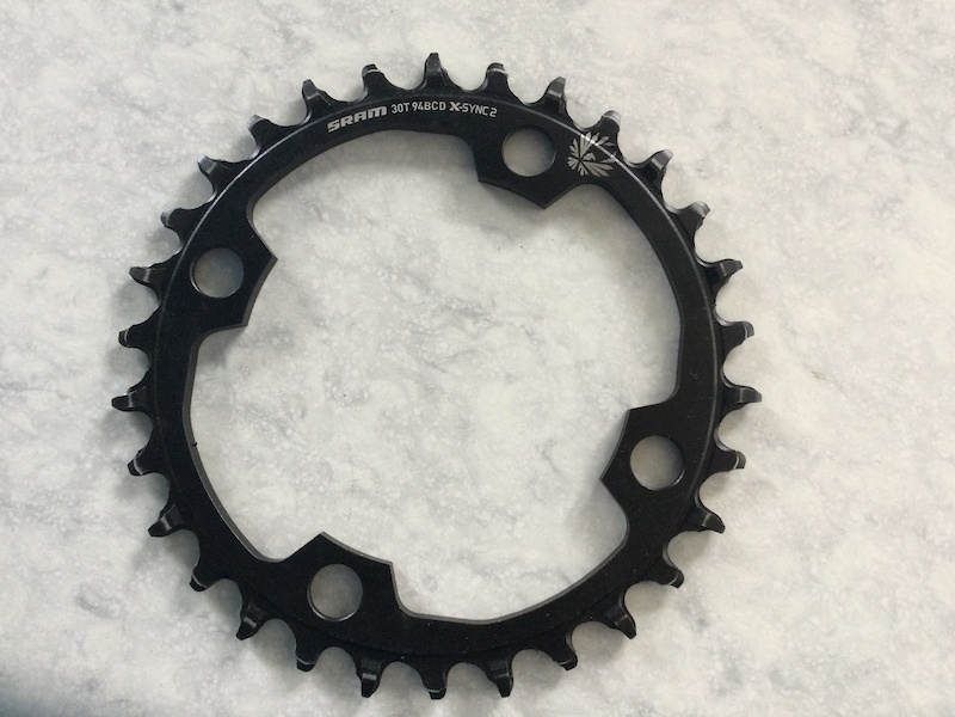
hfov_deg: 58.4
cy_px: 358
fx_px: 855
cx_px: 478
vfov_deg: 45.4
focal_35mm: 31
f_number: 2.4
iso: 100
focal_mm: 3.3
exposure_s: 1/33
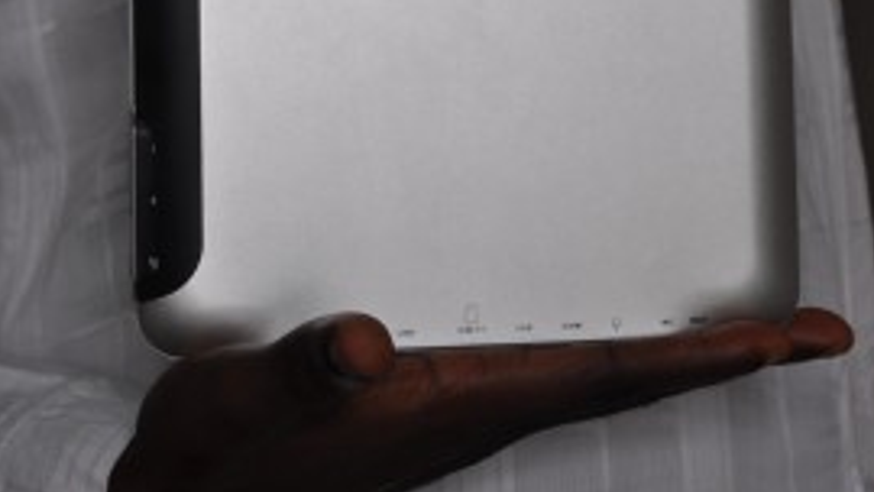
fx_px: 2457
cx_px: 429
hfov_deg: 20.2
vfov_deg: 11.2
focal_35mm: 106
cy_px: -94
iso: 200
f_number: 8
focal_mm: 38
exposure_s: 1/60
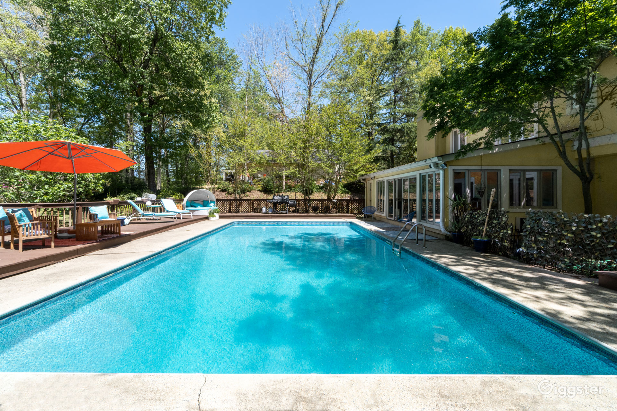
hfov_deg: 100.4
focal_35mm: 15
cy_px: 206
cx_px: 308
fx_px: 257
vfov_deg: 77.3
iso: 200
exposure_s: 1/500
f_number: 9.5
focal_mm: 10
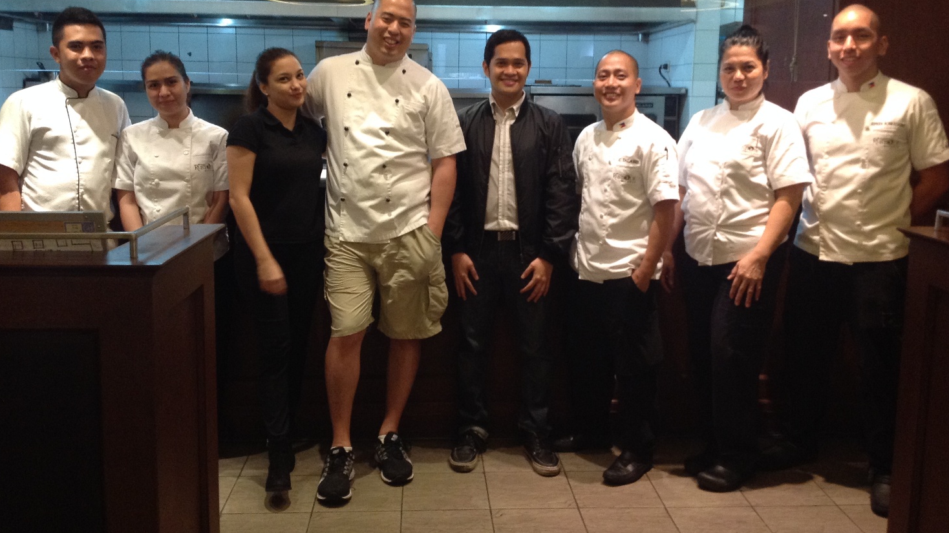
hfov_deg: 51.6
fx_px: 981
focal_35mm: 39
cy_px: 213
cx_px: 477
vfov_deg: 30.3
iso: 250
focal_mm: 4.28
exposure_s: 1/15
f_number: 2.4
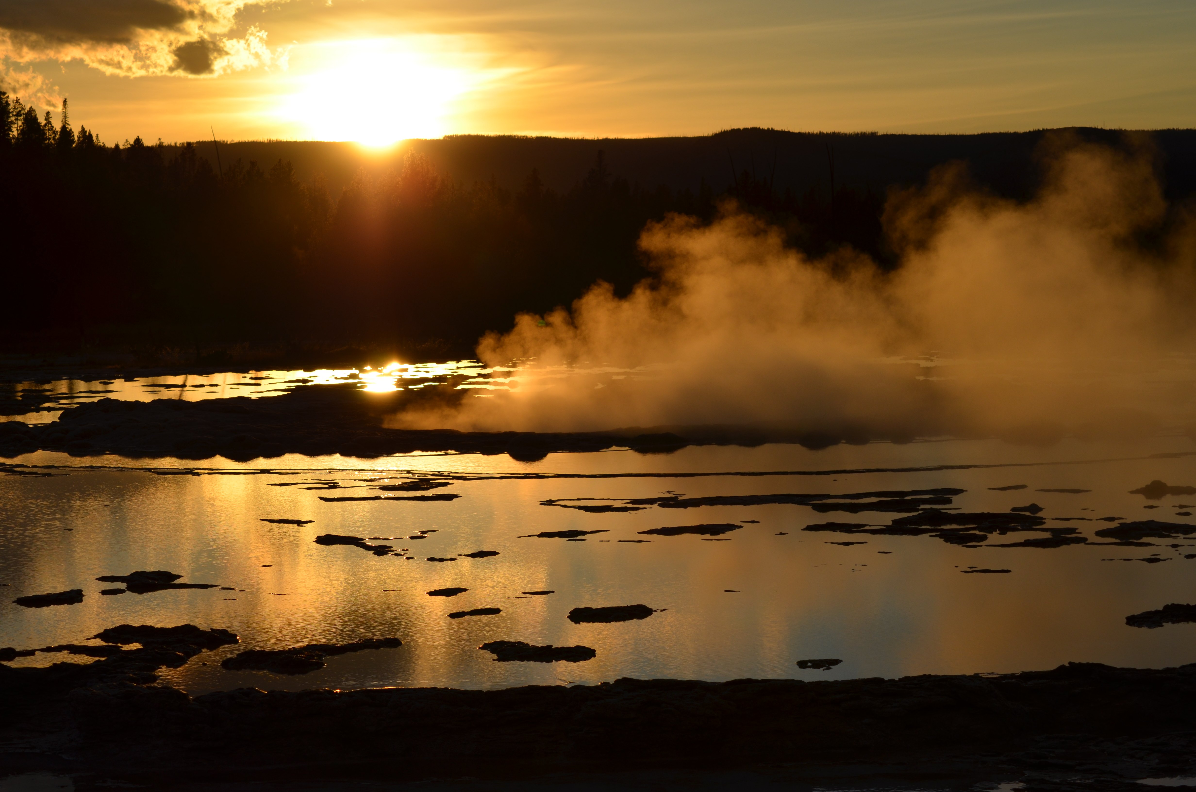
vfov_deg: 13.0
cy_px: 396
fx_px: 3481
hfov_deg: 19.5
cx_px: 598
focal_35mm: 105
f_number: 9
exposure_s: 1/1250
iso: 100
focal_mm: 70
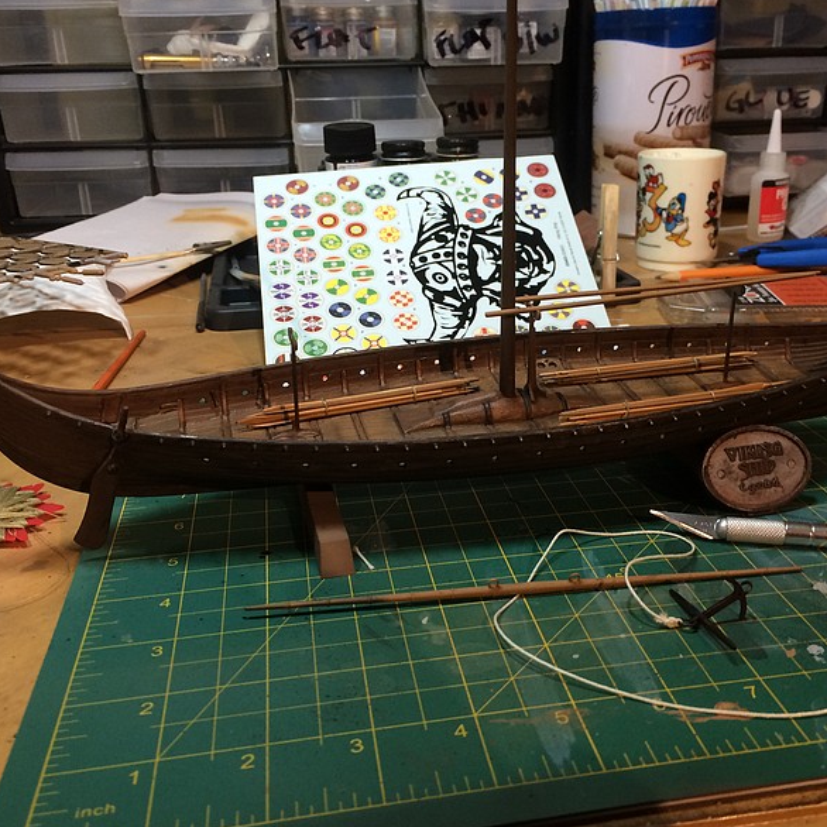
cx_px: 467
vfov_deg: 47.2
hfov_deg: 47.1
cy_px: 418
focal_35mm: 35
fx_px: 946
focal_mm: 4.15
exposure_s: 1/30
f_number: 2.2
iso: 80
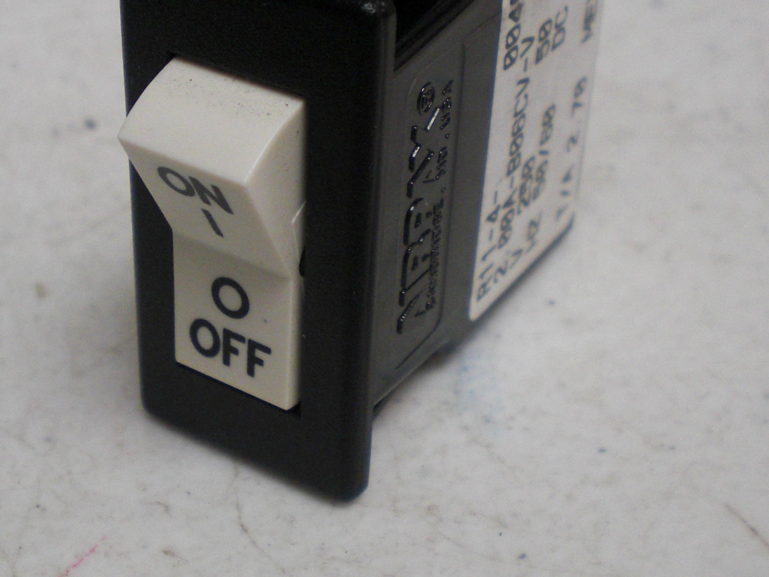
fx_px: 1488
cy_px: 293
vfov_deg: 21.9
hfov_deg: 28.9
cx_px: 322
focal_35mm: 67
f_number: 3.1
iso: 200
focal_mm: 6.3
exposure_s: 1/60
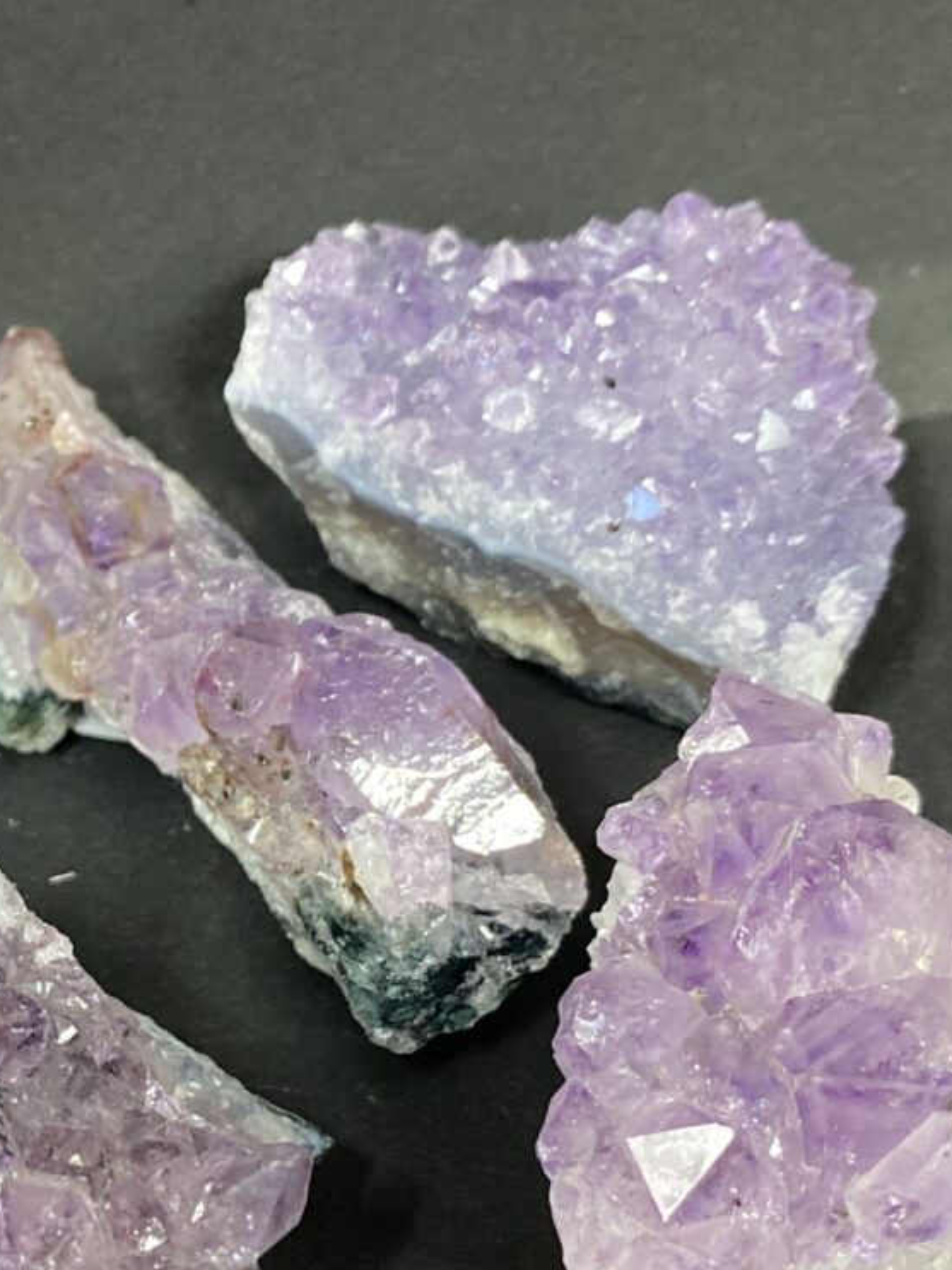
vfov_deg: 27.7
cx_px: -68
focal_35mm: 70
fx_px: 2568
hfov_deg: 20.1
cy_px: 819
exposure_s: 1/50
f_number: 1.8
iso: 320
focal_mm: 4.25
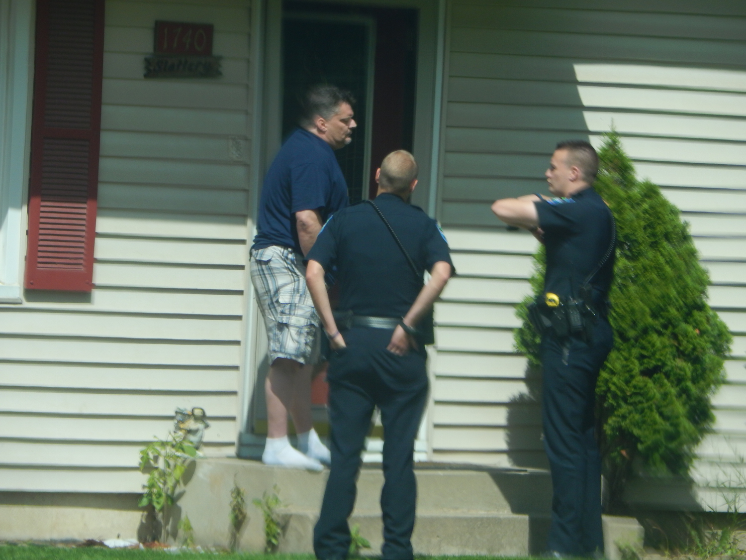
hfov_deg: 4.0
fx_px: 10732
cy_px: 280
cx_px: 373
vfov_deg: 3.0
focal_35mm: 498
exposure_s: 1/400
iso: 125
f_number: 5.8
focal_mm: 88.6
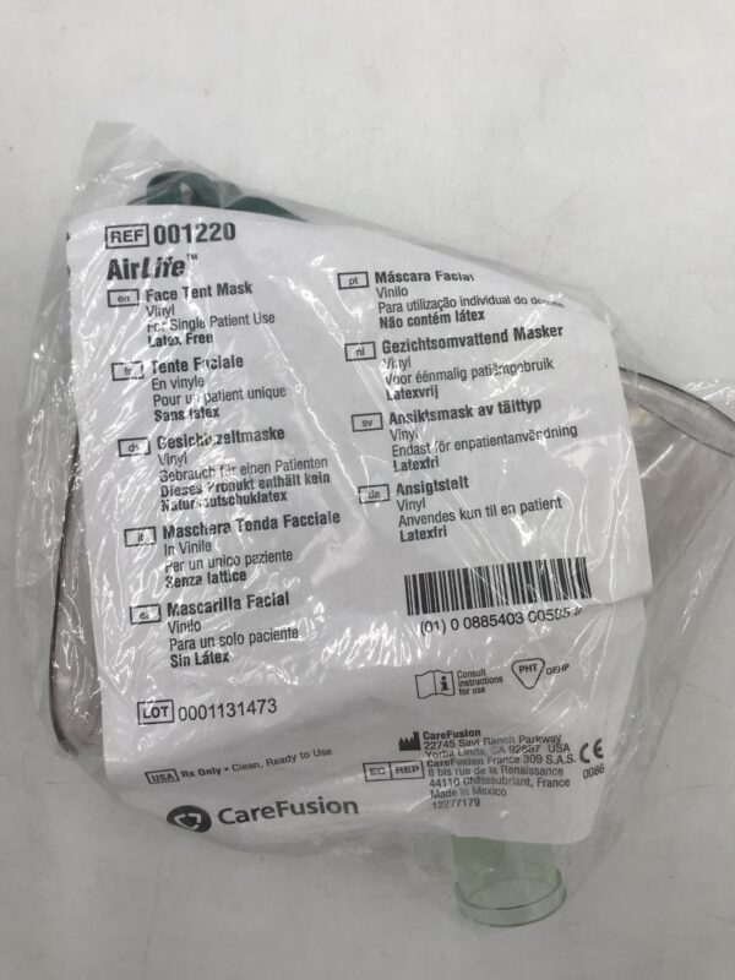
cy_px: 490
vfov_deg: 63.4
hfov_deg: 49.7
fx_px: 793
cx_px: 368
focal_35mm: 28
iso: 25
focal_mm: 3.99
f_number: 1.8
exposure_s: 1/120
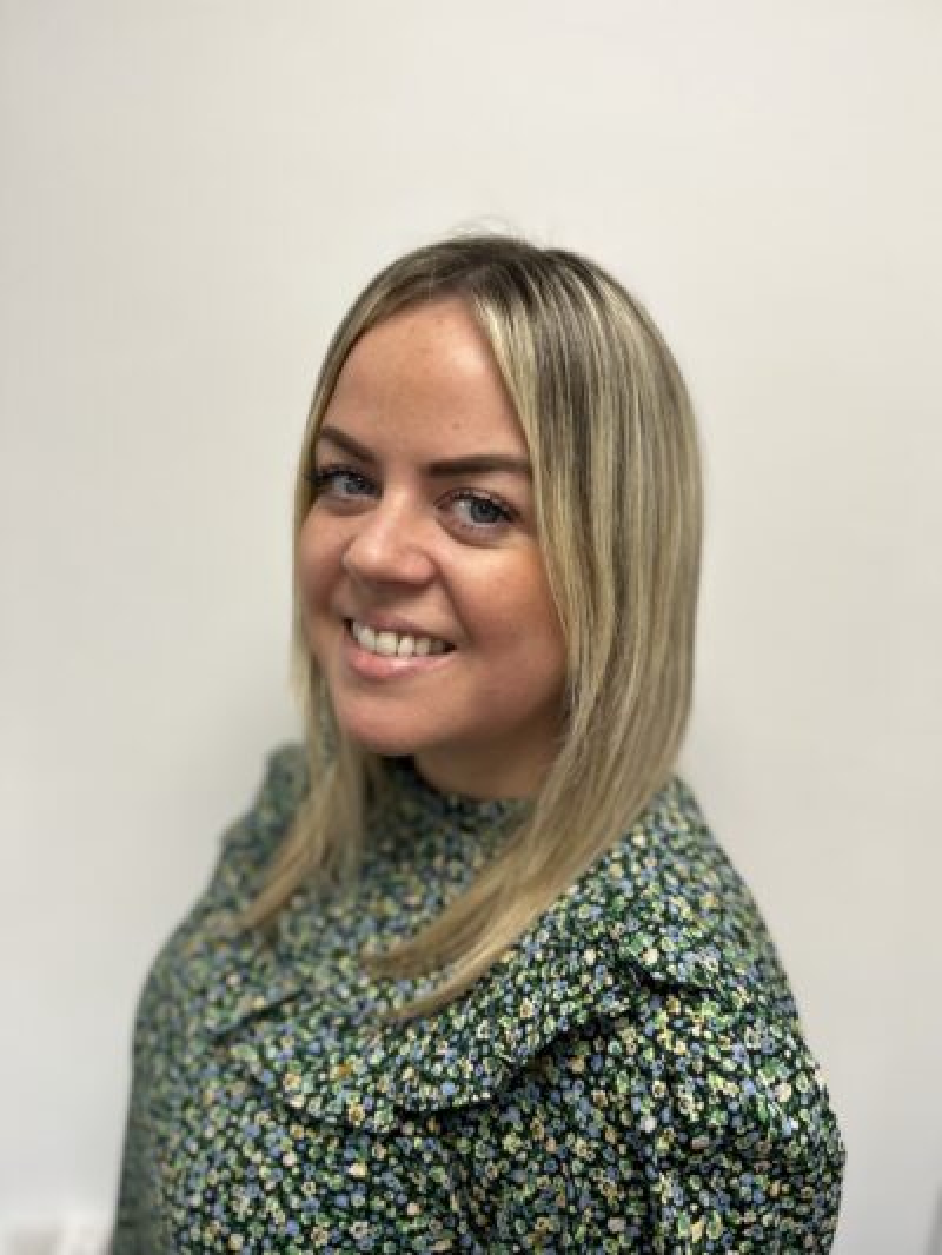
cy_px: 628
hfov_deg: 53.1
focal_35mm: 26
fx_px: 943
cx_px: 471
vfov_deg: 67.3
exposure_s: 1/100
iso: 64
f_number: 1.5
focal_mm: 5.7
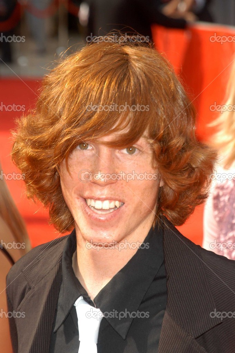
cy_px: 176
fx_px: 1707
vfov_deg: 11.8
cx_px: 118
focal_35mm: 174
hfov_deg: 7.9
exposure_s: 1/180
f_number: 9
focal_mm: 116
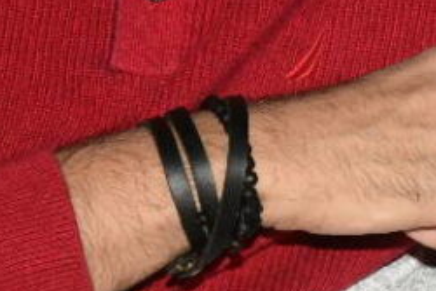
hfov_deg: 3.2
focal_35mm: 644
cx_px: 645
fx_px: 7804
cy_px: -118
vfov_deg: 2.1
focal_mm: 105
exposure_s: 1/125
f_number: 16
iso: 1600
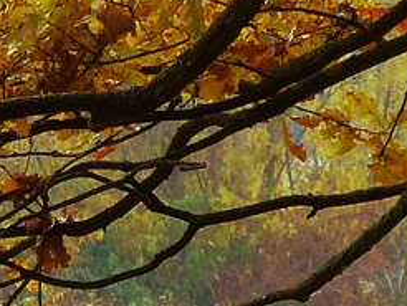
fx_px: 9145
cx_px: 157
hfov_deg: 2.5
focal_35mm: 777
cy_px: 299
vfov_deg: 1.9
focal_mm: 21.7
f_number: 5.1
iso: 250
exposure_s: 1/80
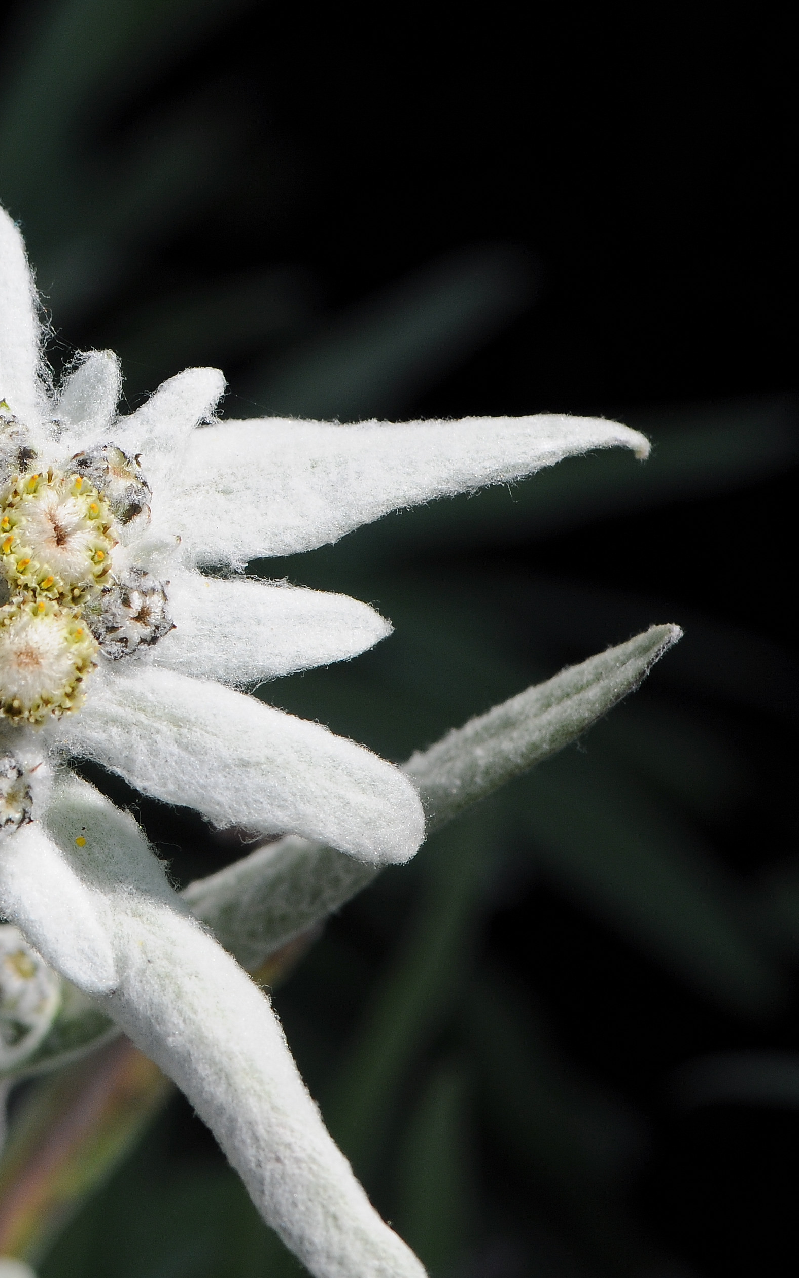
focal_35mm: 273
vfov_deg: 7.7
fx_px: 9507
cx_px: -187
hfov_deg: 4.8
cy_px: 566
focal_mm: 105
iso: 200
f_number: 10
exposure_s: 1/400
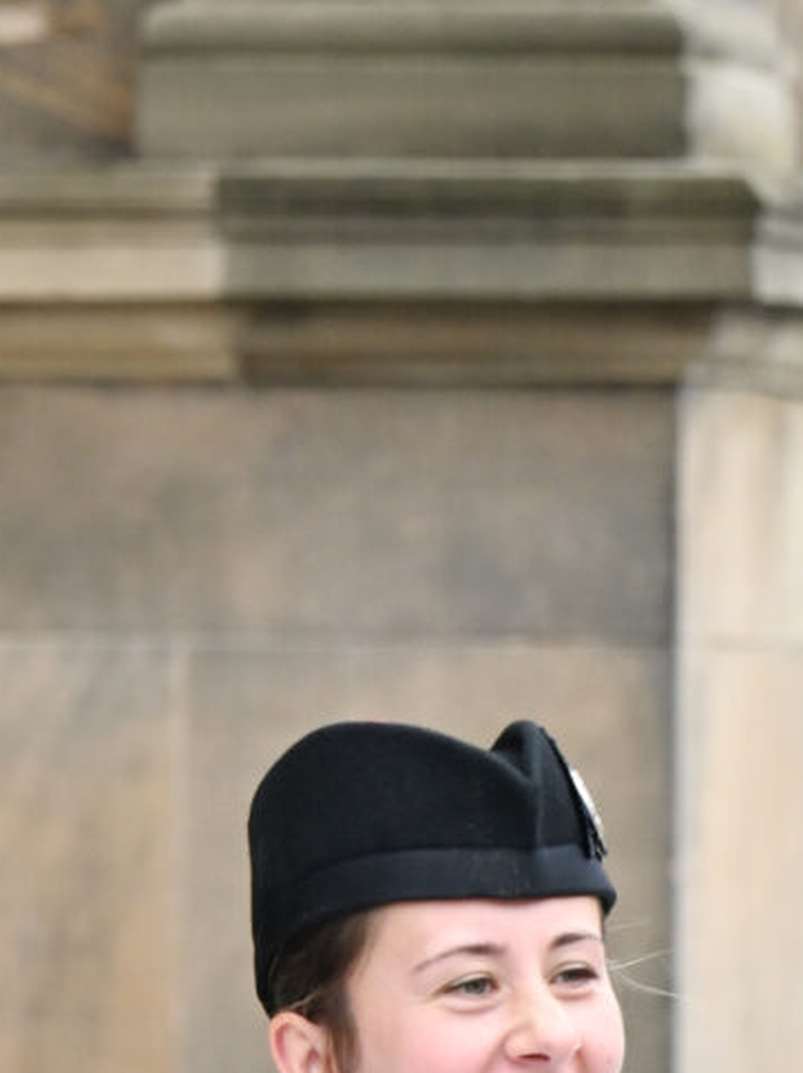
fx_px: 19666
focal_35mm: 635
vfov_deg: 3.1
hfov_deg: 2.3
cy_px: 1542
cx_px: 1554
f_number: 4
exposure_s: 1/800
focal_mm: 125
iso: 640
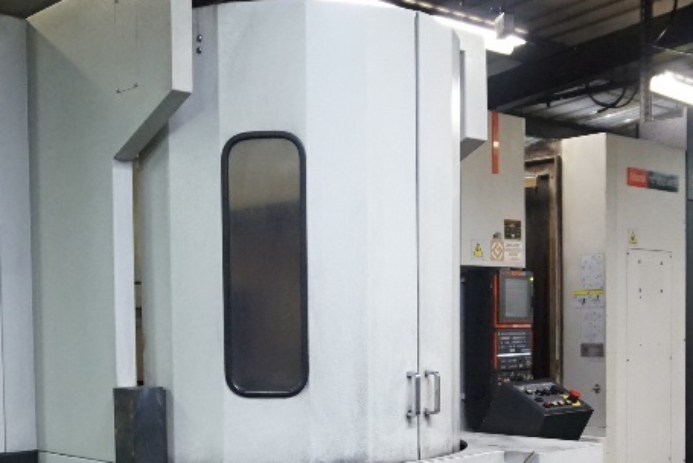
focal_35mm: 54
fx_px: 1040
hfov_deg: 36.8
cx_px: 297
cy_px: 380
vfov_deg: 24.6
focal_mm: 16
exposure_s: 1/160
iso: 3200
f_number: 3.5
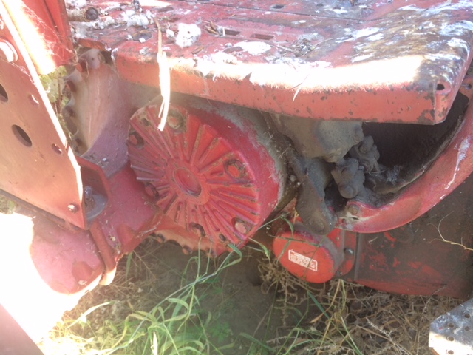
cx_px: 236
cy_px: 178
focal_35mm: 29
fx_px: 396
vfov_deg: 48.2
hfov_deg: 61.7
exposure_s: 1/60
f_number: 2.2
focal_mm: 4.15
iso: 32
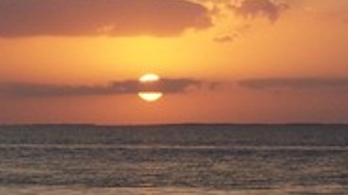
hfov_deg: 6.8
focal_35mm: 317
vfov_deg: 3.8
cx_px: 155
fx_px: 2921
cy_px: 74
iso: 80
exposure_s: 1/350
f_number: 4.8
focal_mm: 18
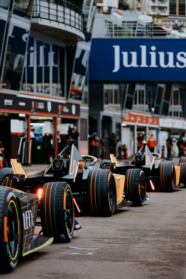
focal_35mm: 140
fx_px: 1085
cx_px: 93
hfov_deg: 9.8
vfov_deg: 14.7
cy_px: 140
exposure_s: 1/320
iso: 400
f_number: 4
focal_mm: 140
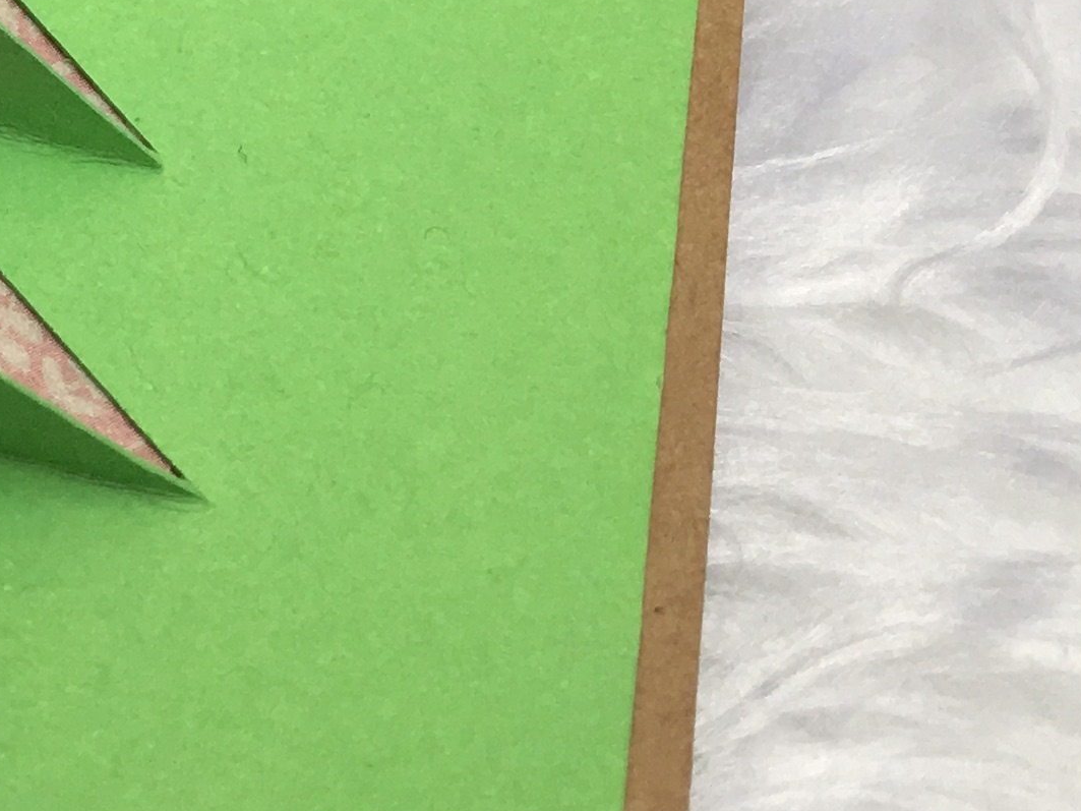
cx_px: -647
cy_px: -231
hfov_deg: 16.0
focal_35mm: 110
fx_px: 3435
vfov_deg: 13.0
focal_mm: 4.15
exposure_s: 1/100
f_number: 2.2
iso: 40
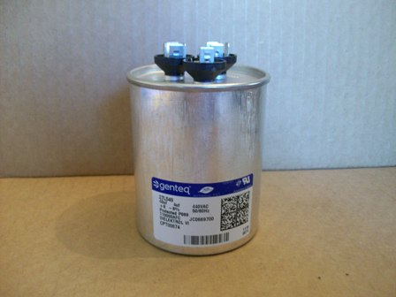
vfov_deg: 41.8
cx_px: 198
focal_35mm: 34
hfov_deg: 54.0
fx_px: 389
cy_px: 148
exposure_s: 1/8.68
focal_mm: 5.7
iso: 160
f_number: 2.8
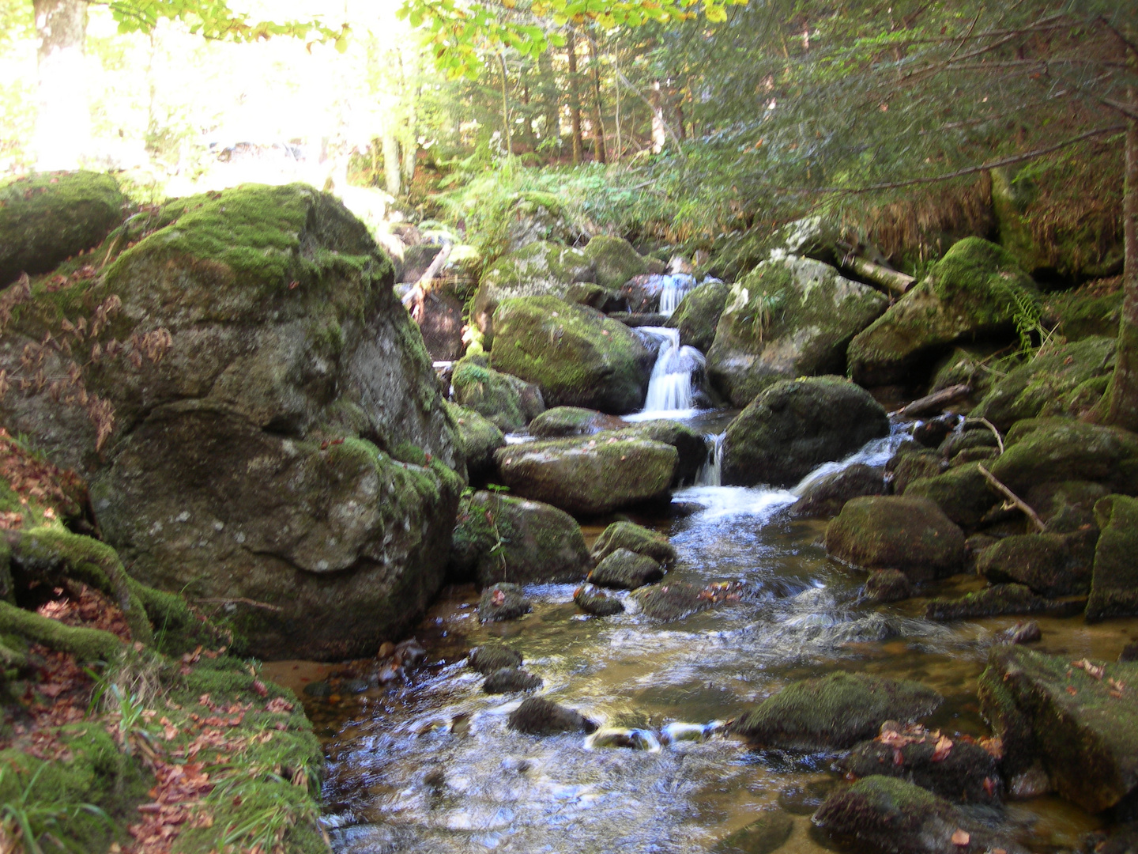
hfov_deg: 49.0
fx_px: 1249
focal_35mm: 38
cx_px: 569
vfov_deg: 37.7
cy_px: 427
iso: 50
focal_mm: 7.8
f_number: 2.8
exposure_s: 1/5.3
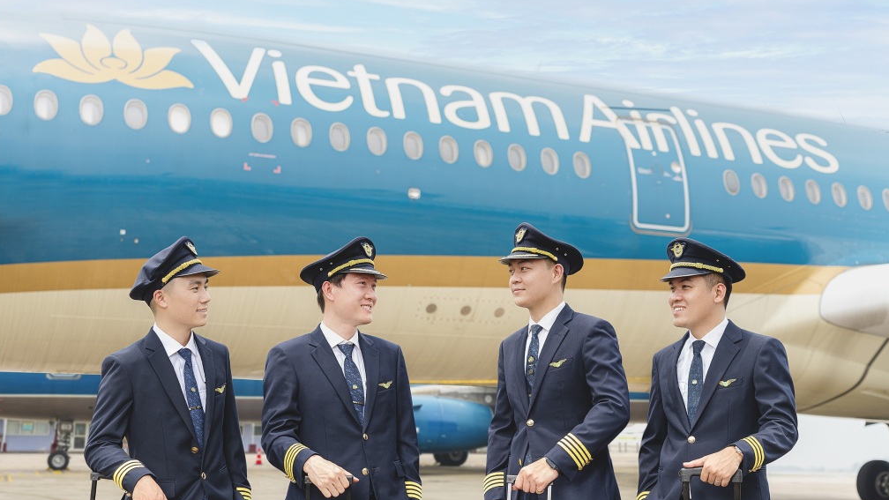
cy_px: 273
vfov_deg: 22.6
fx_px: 1249
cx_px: 443
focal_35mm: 53
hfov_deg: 39.2
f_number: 4
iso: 50
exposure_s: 1/320
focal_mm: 50
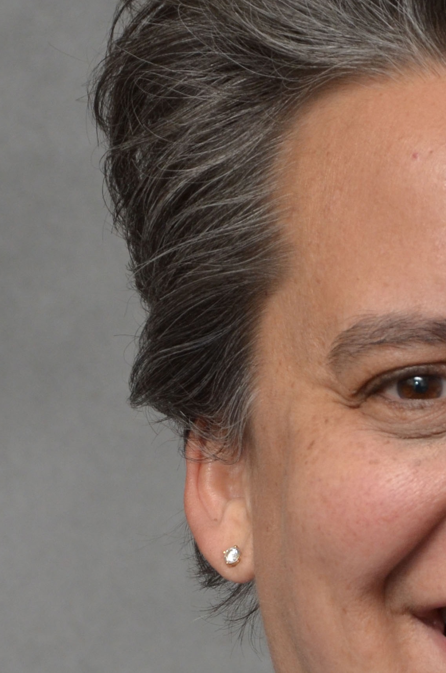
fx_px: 6419
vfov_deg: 6.0
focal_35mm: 344
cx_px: 502
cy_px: 621
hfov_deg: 4.0
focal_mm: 80
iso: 400
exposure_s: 1/250
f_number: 8
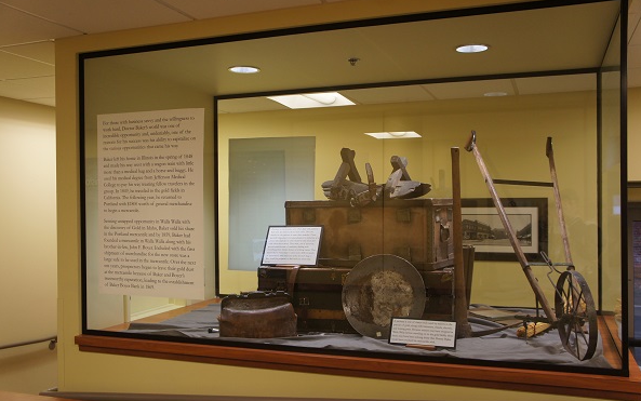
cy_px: 208
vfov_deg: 37.3
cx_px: 320
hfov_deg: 56.7
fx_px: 594
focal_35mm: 34
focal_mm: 22
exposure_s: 1/40
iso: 500
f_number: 4
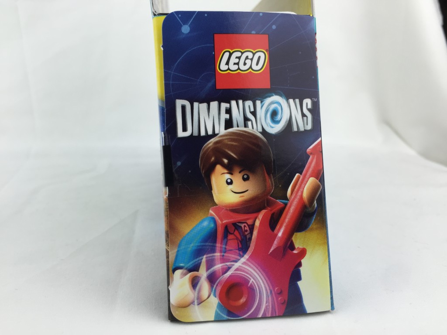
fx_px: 374
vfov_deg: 48.2
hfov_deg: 61.7
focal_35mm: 29
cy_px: 168
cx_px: 224
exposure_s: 1/120
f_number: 2.2
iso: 32
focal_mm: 4.15
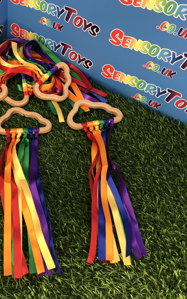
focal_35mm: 41
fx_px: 334
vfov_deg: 48.2
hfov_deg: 29.9
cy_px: 147
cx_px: 19
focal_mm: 4
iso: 20
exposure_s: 1/171
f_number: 1.8
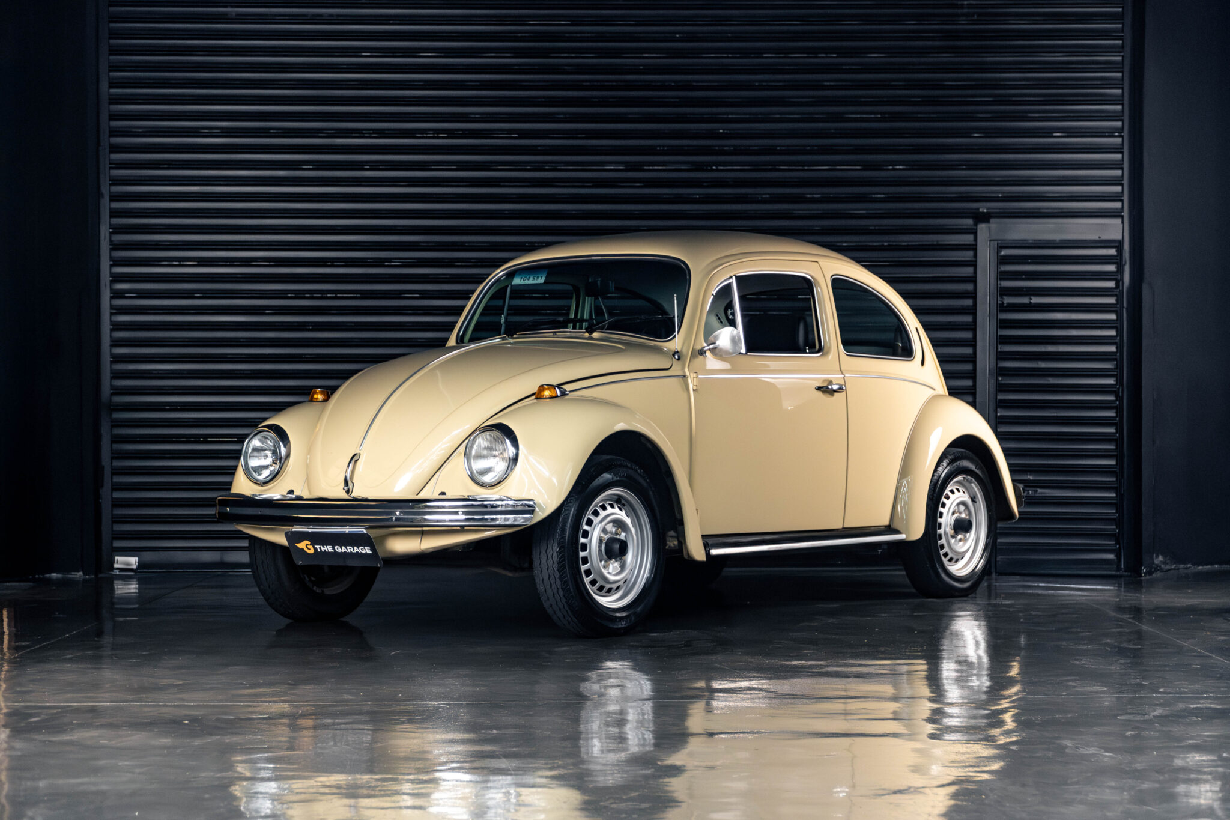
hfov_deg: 27.0
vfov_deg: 18.2
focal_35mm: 75
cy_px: 410
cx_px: 615
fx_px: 2562
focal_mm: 50
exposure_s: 1/50
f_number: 4
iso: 4000
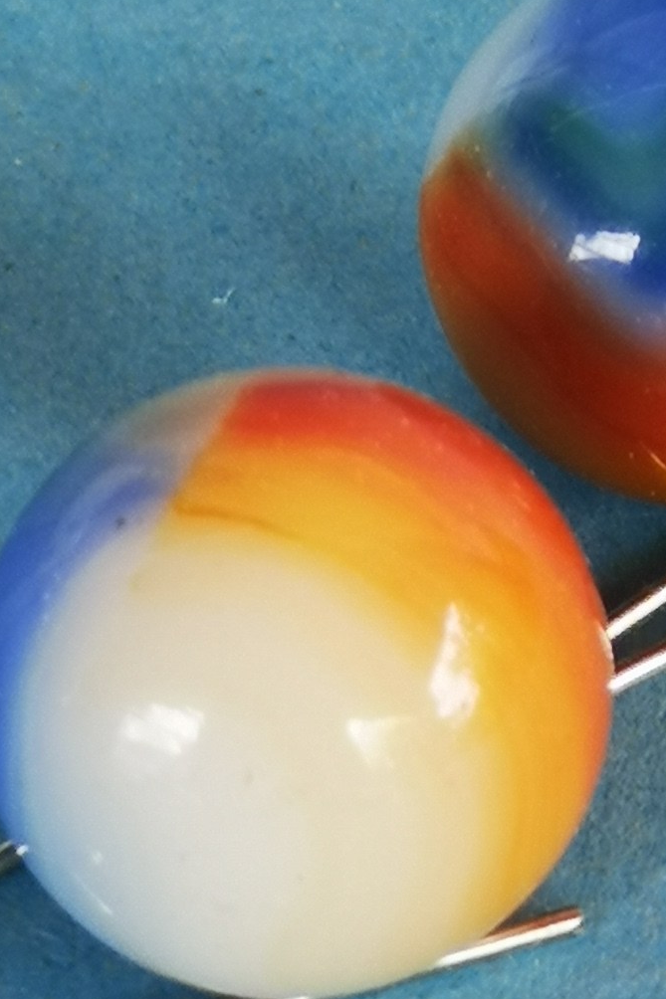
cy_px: 509
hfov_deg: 7.4
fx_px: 5135
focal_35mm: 185
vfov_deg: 11.1
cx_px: 474
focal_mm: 5.58
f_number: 1.8
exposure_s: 1/100
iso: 50
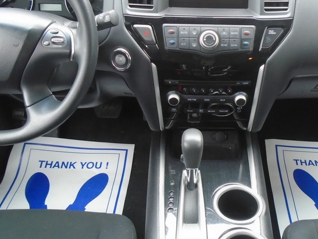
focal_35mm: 38
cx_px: 206
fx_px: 349
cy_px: 113
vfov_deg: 37.8
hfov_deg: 48.3
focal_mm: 4.6
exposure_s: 1/30
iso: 250
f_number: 3.2
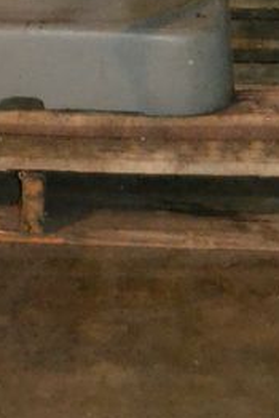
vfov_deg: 10.1
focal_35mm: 174
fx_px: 2020
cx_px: 39
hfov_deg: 7.9
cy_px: -616
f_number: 4
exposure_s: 1/60
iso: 3200
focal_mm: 22
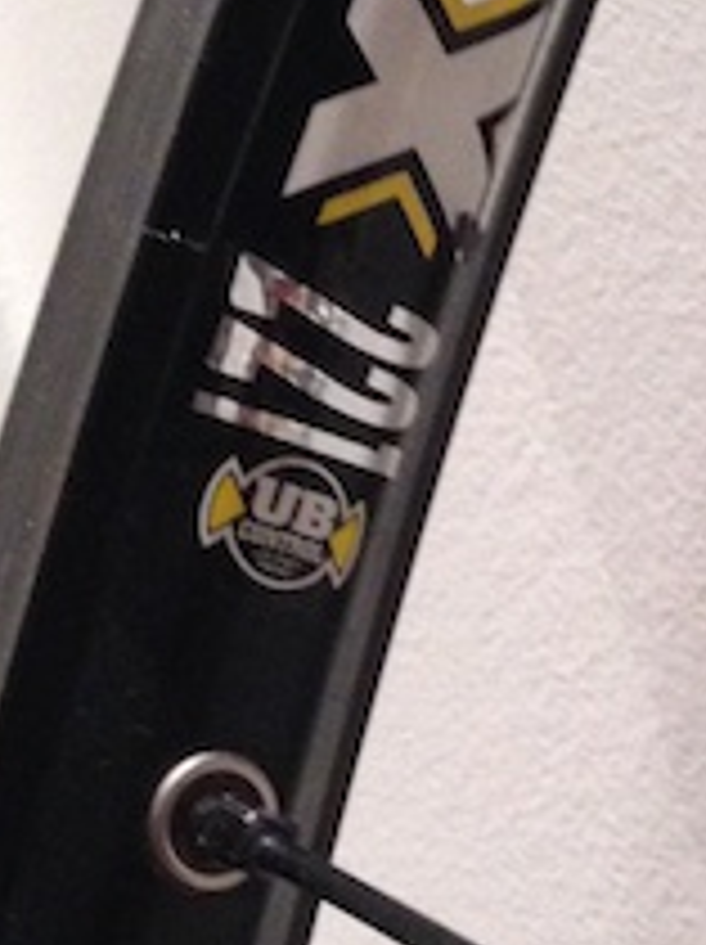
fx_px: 3433
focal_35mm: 126
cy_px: 405
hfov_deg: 11.6
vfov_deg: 15.7
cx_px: 796
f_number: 2.4
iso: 320
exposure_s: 1/20
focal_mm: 4.12
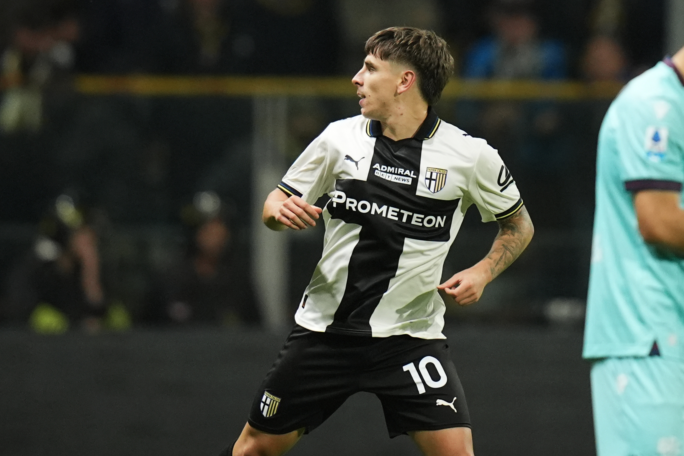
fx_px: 10203
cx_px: 437
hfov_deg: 3.8
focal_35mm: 537
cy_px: 204
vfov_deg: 2.6
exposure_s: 1/1600
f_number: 2.8
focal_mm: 400
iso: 2500
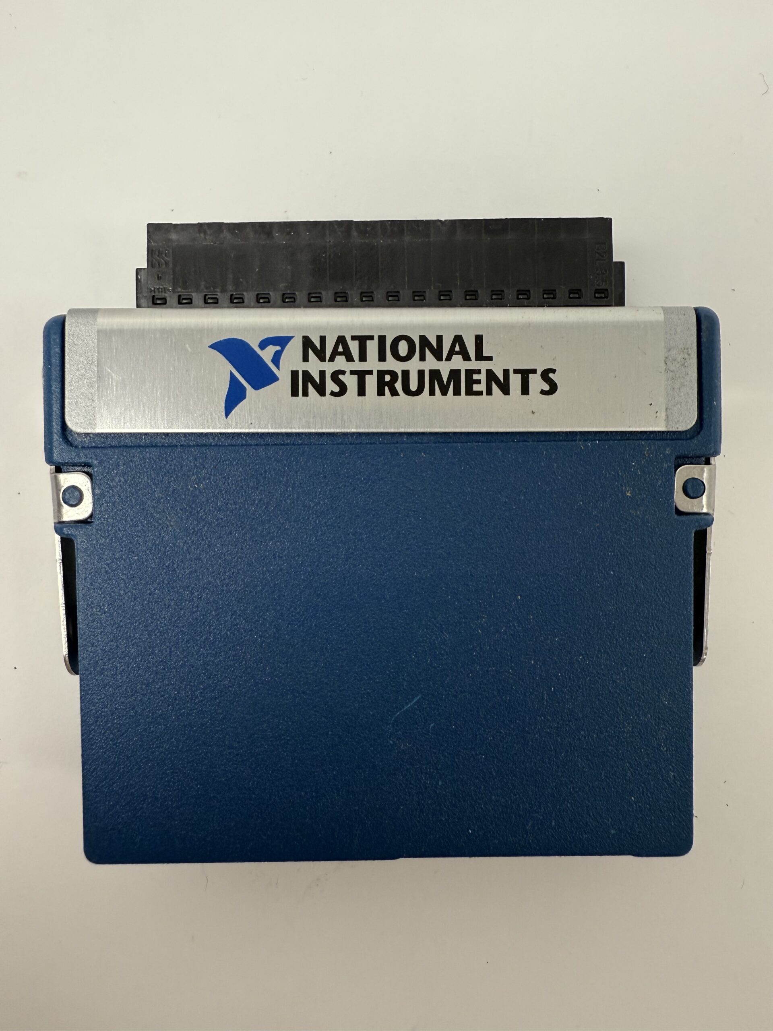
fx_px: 715
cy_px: 516
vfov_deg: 71.6
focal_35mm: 24
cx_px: 386
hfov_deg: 56.8
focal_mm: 2.22
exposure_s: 1/120
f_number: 2.2
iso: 125
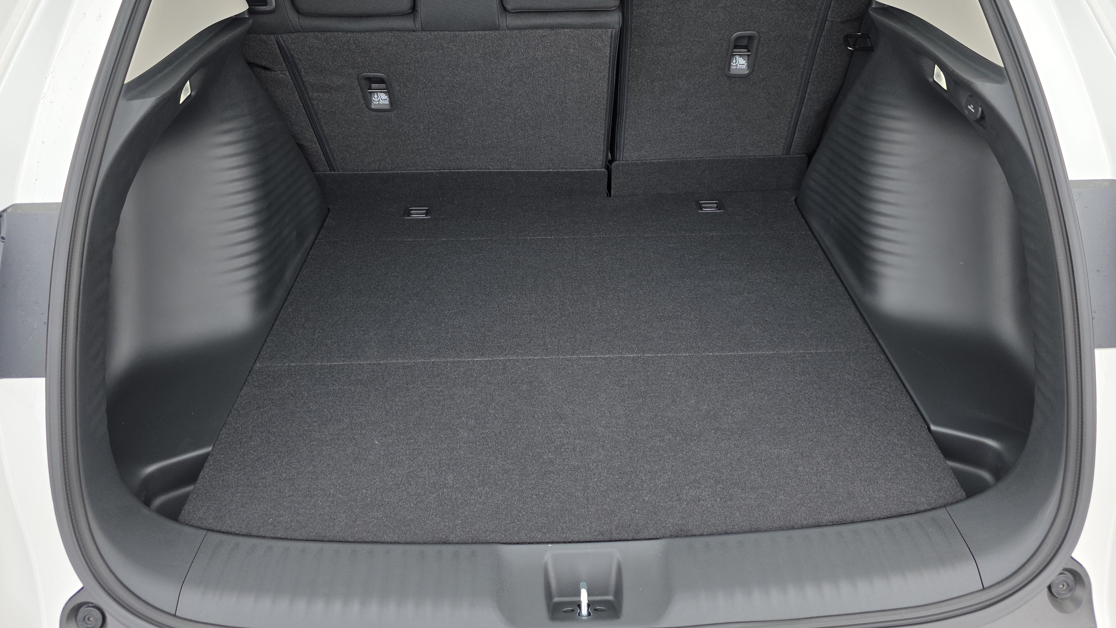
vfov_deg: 43.9
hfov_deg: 71.9
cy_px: 219
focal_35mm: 26
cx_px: 562
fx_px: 769
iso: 25
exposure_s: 1/359
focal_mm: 6.3
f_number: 1.7
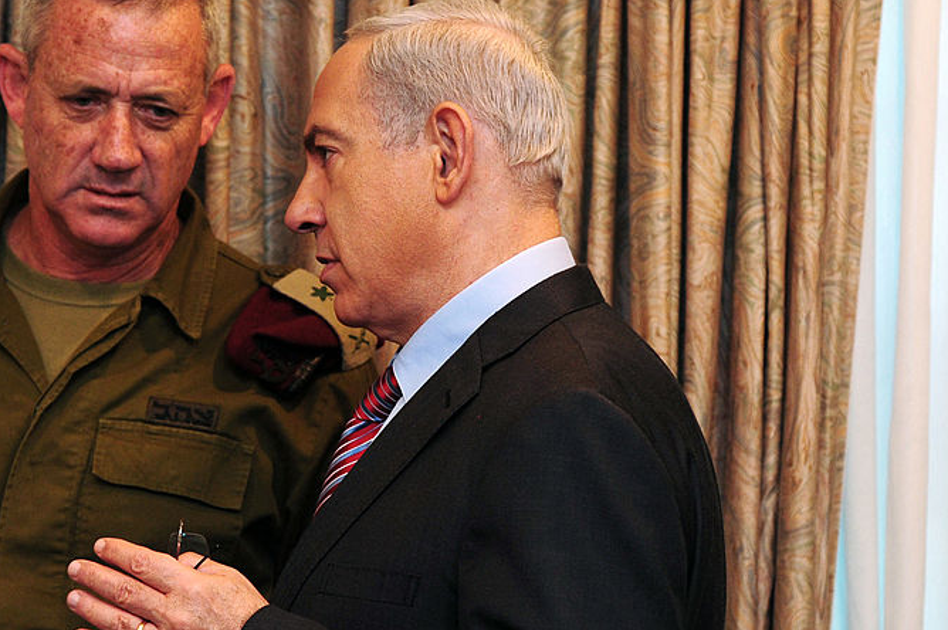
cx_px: 224
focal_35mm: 115
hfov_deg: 17.7
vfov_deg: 11.9
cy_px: 377
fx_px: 3025
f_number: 4.5
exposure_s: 1/80
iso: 1000
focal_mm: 75
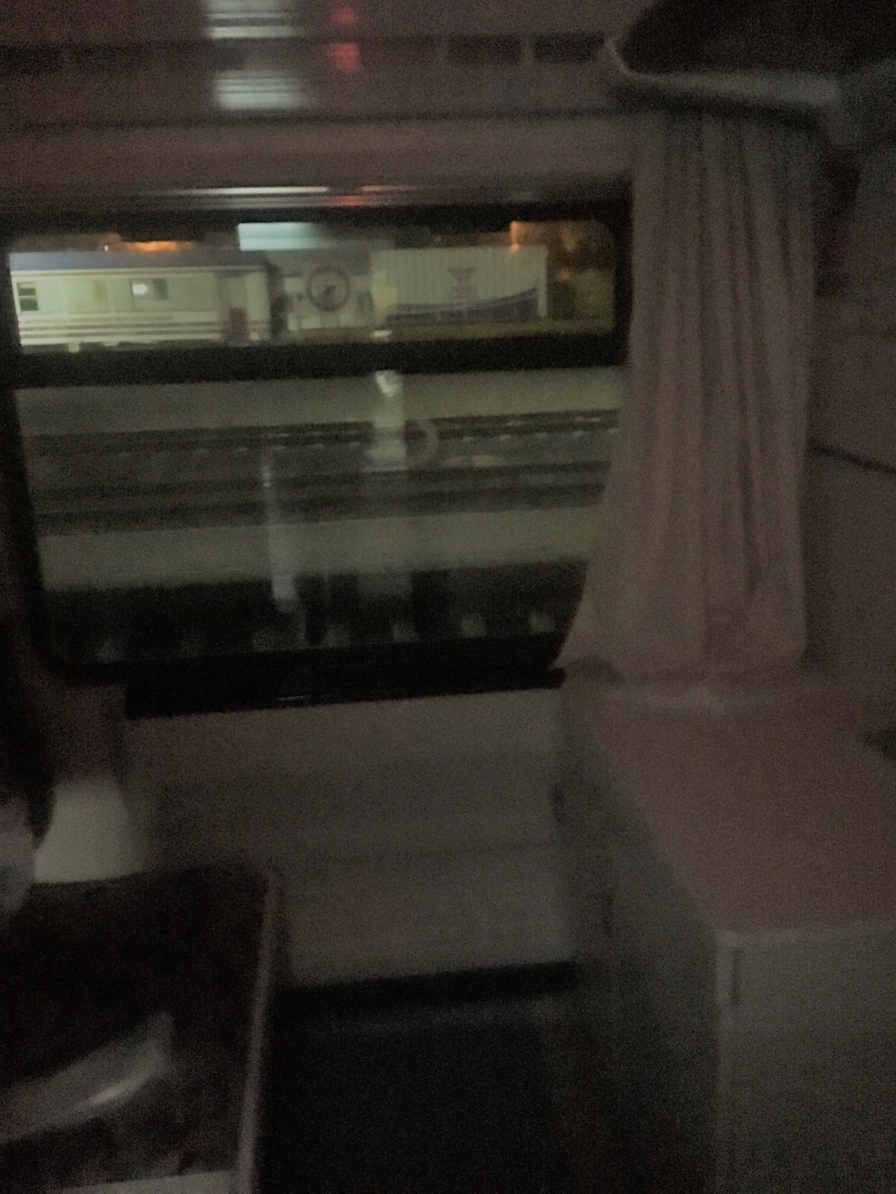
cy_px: 597
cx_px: 448
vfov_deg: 61.7
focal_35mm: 29
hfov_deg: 48.2
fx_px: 1001
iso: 2000
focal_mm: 4.15
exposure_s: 1/17
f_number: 2.2
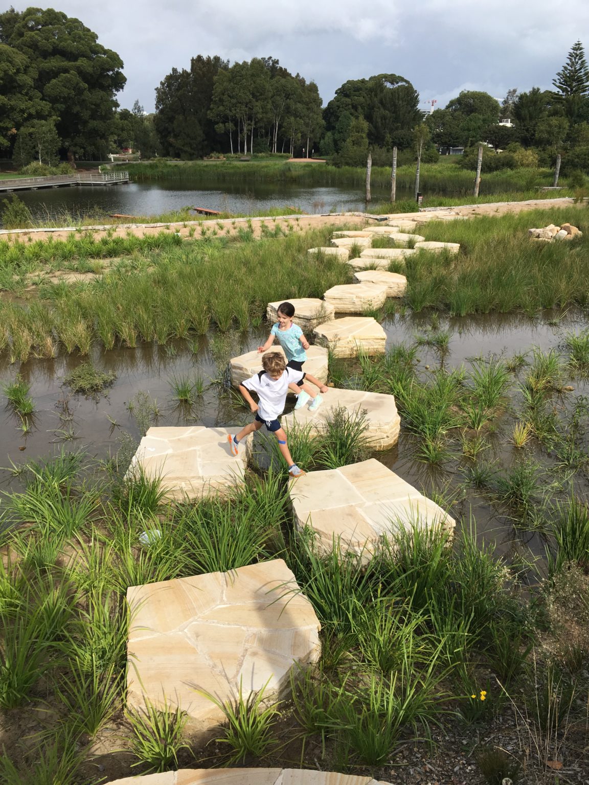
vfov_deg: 61.7
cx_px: 294
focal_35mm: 29
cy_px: 392
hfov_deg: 48.2
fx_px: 658
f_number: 2.2
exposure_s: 1/1972
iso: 25
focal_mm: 4.15
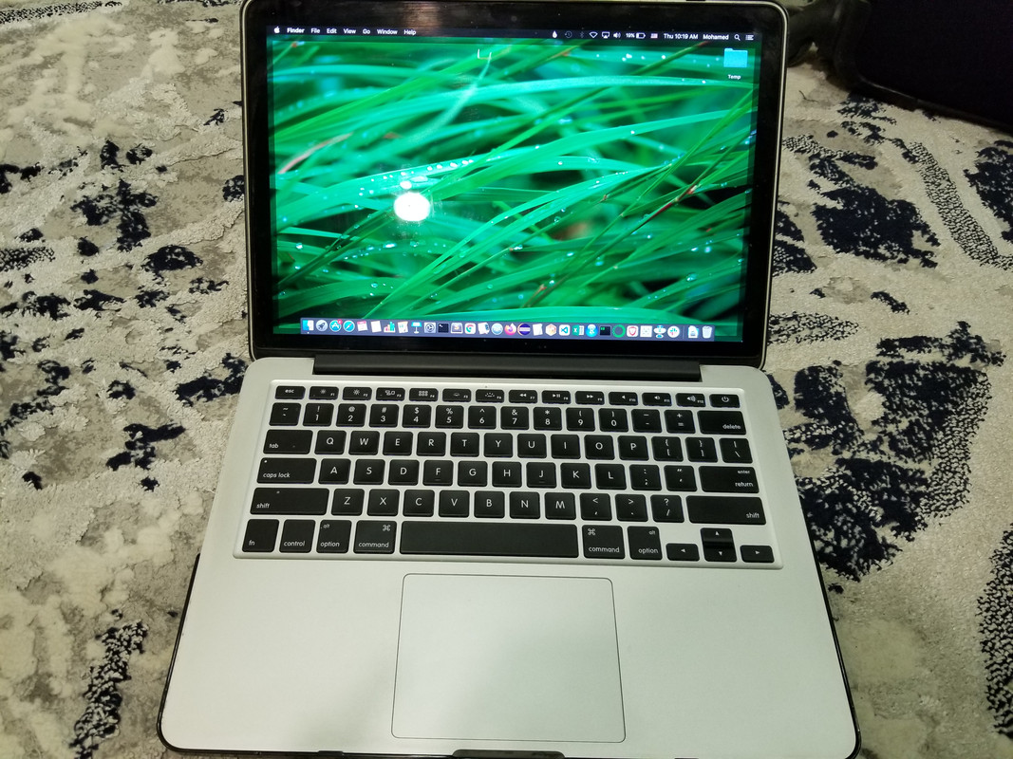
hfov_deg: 67.3
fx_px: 761
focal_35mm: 26
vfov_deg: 53.1
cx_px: 506
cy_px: 380
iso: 160
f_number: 1.7
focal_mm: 4.25
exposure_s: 1/40
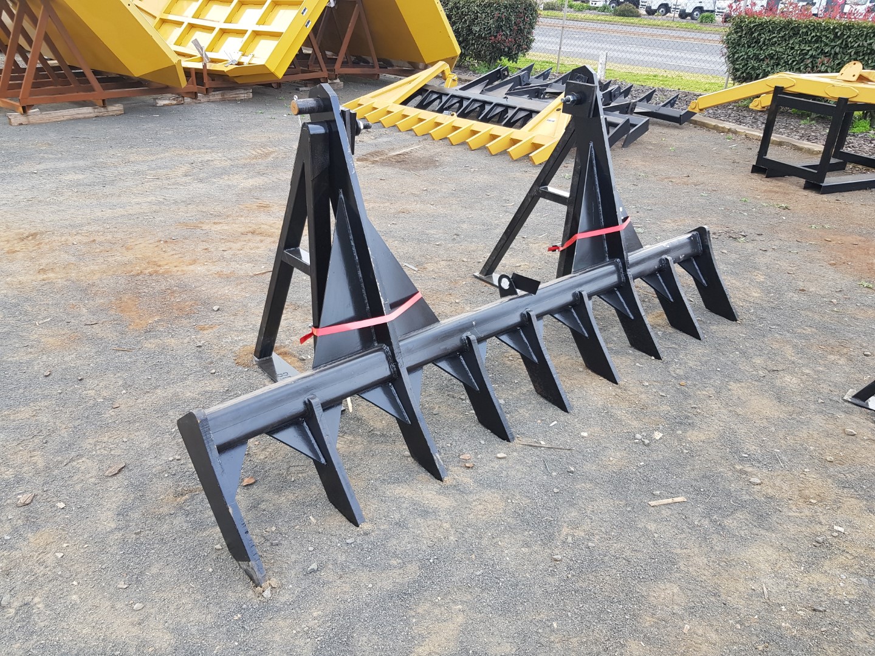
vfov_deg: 53.1
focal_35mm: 26
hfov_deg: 67.3
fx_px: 657
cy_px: 328
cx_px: 438
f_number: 1.7
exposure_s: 1/122
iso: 40
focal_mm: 4.2
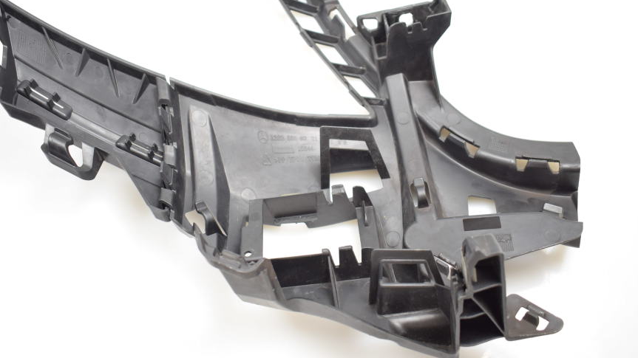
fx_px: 693
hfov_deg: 49.4
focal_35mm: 41
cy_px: 137
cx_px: 296
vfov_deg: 28.9
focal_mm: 22
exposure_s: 1/30
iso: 250
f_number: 3.8
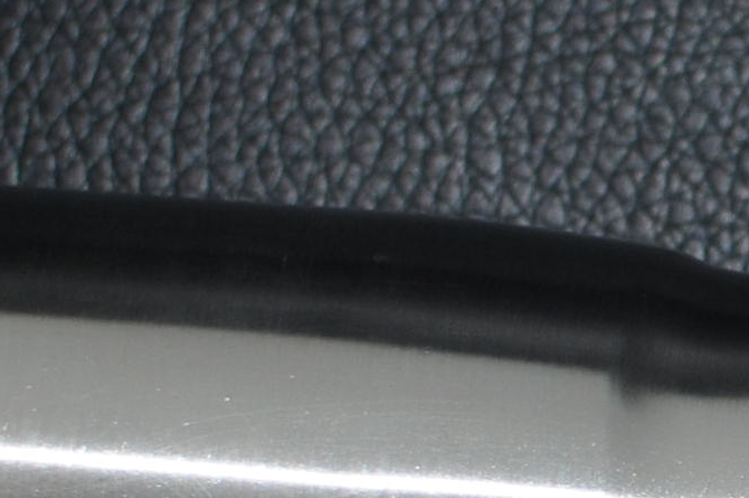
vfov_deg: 4.1
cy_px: 453
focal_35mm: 336
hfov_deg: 6.0
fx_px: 6986
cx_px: 1576
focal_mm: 35
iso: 200
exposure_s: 1/60
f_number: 3.5
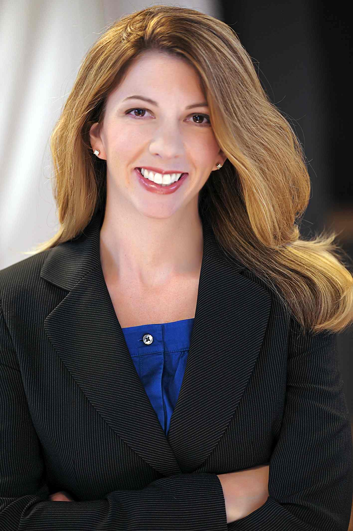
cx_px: 176
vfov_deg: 16.4
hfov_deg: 11.0
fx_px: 1841
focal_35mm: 125
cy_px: 266
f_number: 2.8
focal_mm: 125
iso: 800
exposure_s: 1/100
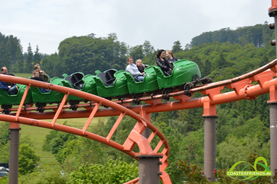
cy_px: 92
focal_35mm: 82
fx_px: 634
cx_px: 138
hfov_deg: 24.7
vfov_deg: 16.5
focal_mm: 55
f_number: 8
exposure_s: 1/250
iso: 100
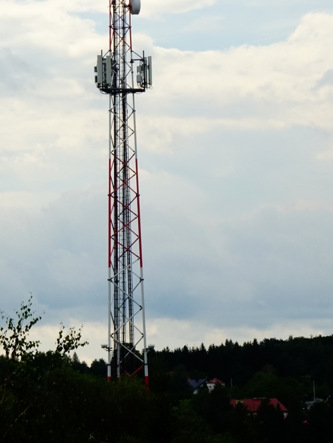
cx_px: 120
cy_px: 170
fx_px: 3256
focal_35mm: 254
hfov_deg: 5.9
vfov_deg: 7.8
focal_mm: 30.31
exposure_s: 1/400
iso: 80
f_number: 5.6
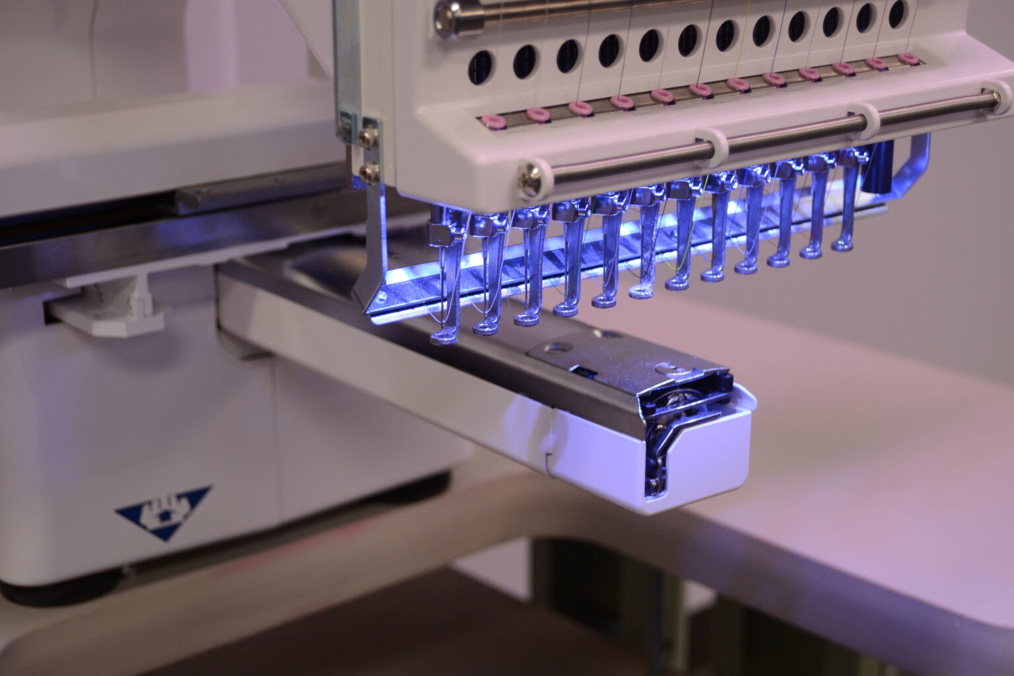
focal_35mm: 68
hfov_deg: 29.9
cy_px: 338
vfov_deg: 20.2
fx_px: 1901
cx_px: 507
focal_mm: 45
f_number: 5.3
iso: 400
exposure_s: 1/30
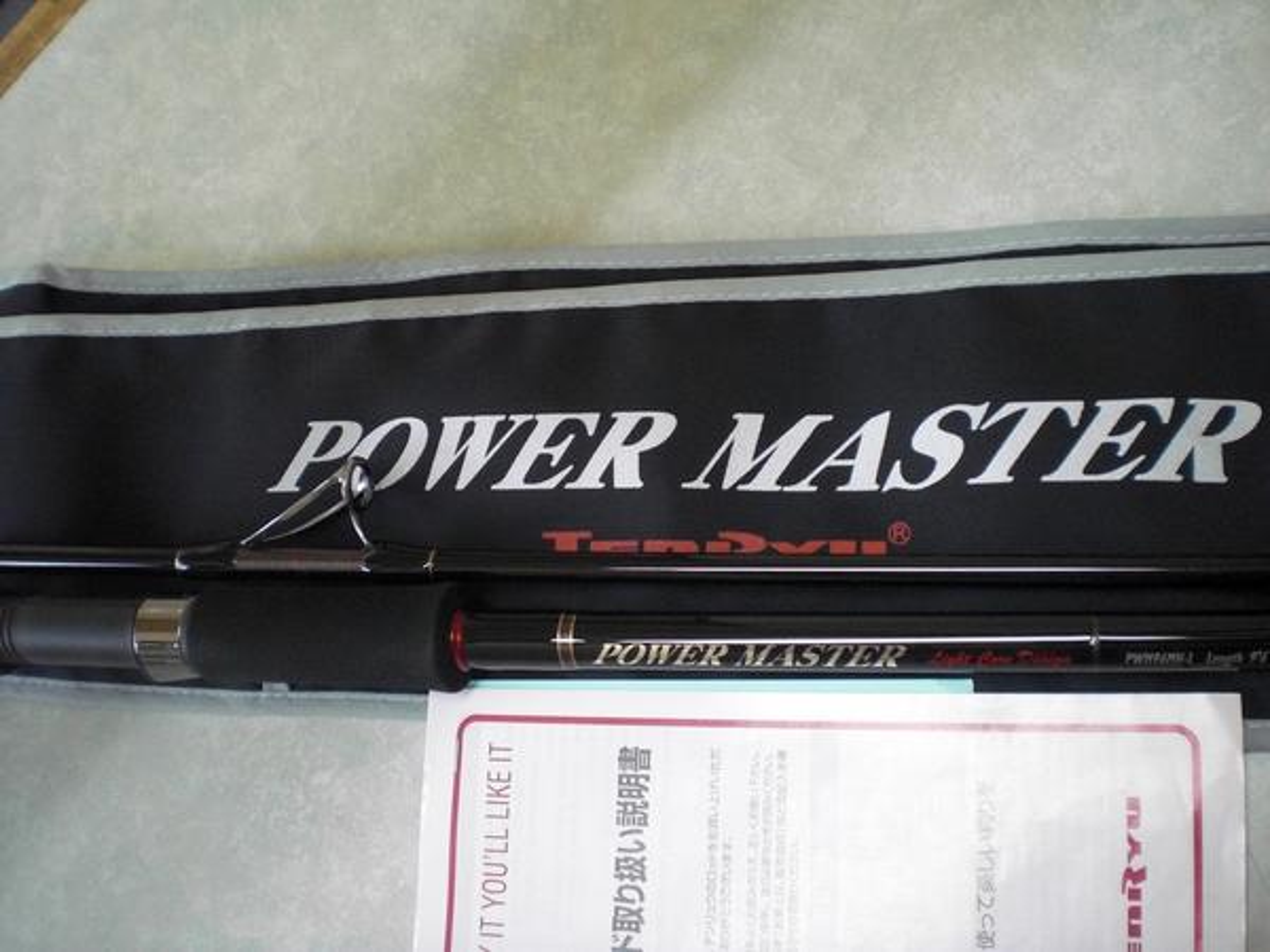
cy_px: 476
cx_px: 635
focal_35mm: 38
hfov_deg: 49.0
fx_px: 1394
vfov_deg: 37.7
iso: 400
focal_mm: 6.3
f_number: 3.1
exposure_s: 1/80
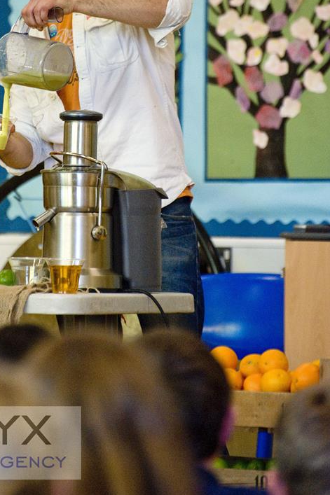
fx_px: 4966
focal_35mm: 361
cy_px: 135
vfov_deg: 5.7
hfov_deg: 3.8
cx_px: 85
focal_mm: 240
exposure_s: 1/160
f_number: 5.6
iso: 4000
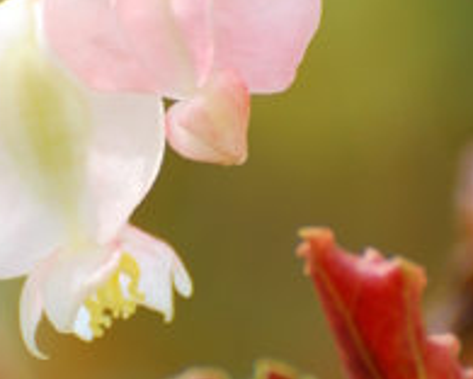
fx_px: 15553
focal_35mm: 1111
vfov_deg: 1.4
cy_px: 185
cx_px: 53
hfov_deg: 1.7
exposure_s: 1/30
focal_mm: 240
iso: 125
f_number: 5.6
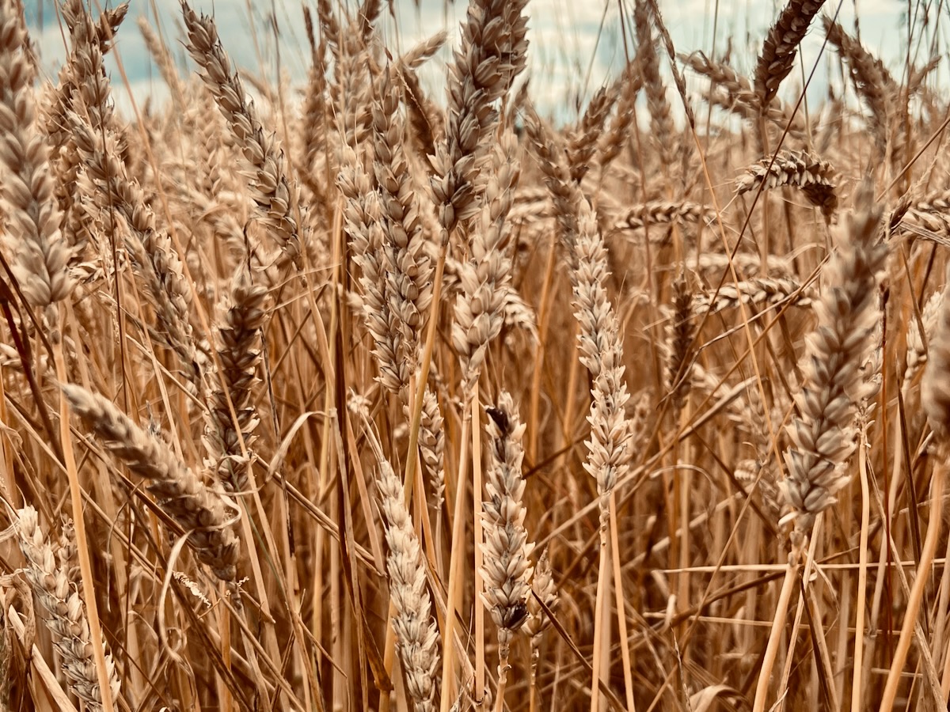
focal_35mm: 26
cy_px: 356
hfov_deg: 67.3
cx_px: 475
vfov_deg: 53.1
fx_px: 714
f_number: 1.5
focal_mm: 5.7
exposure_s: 1/2123
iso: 50
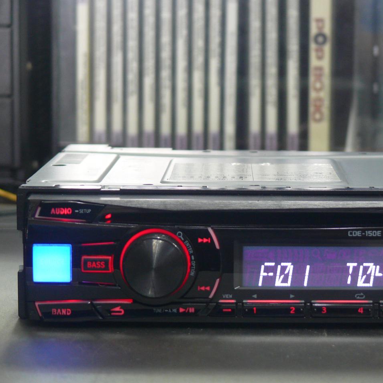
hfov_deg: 14.4
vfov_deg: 14.4
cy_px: 192
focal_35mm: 121
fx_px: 1515
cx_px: 257
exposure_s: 1/13
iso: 200
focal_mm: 21.7
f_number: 3.2
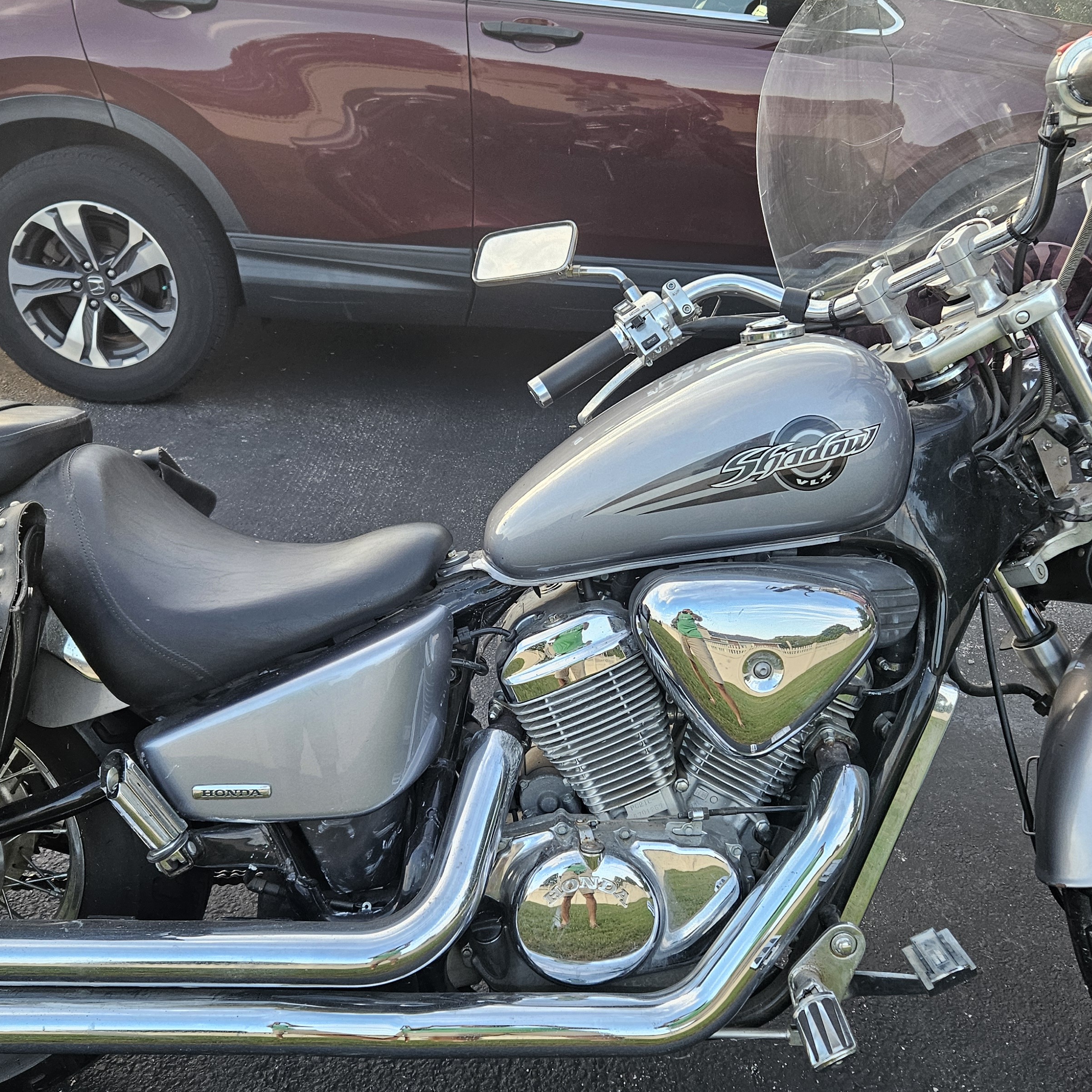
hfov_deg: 48.4
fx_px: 1213
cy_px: 559
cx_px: 576
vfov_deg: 48.4
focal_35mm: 34
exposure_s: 1/359
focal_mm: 5.4
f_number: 1.8
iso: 320
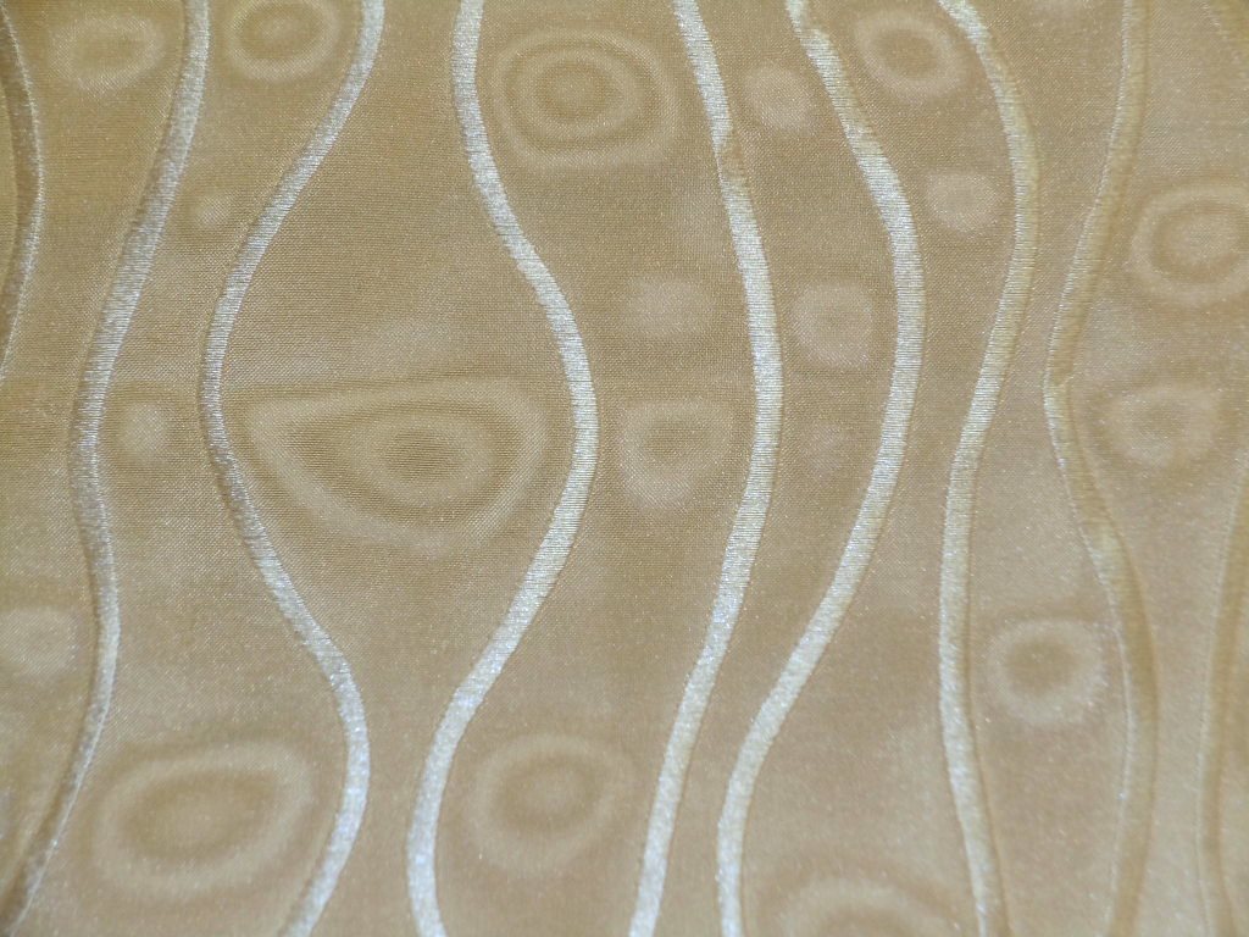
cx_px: 624
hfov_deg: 16.4
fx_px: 4330
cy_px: 468
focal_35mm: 120
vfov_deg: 12.3
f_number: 5.4
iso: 320
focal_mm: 21.5
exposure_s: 1/50
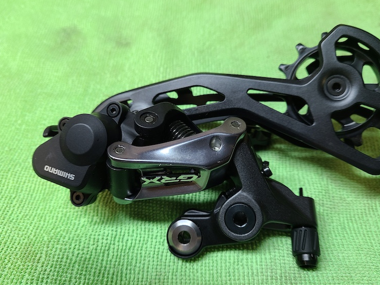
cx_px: 201
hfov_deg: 63.4
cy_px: 139
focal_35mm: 28
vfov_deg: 49.7
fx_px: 307
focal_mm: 5.4
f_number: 1.8
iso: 160
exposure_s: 1/60
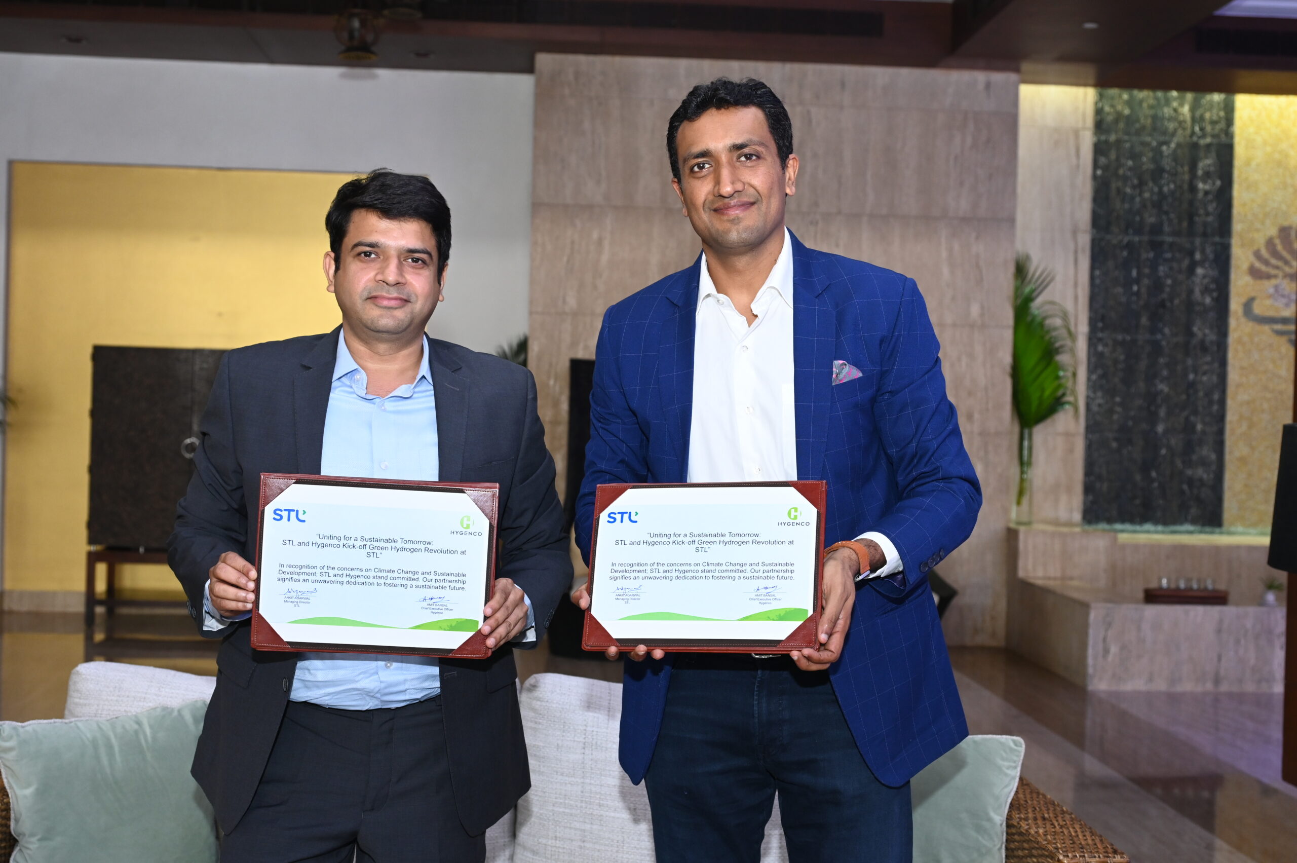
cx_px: 648
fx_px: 1620
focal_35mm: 45
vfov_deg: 29.8
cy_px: 432
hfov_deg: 43.6
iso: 1600
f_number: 5
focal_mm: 45
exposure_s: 1/125
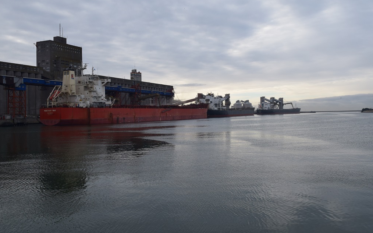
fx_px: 361
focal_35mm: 36
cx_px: 186
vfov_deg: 35.8
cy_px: 114
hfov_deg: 54.7
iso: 400
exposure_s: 1/250
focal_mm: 23
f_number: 10
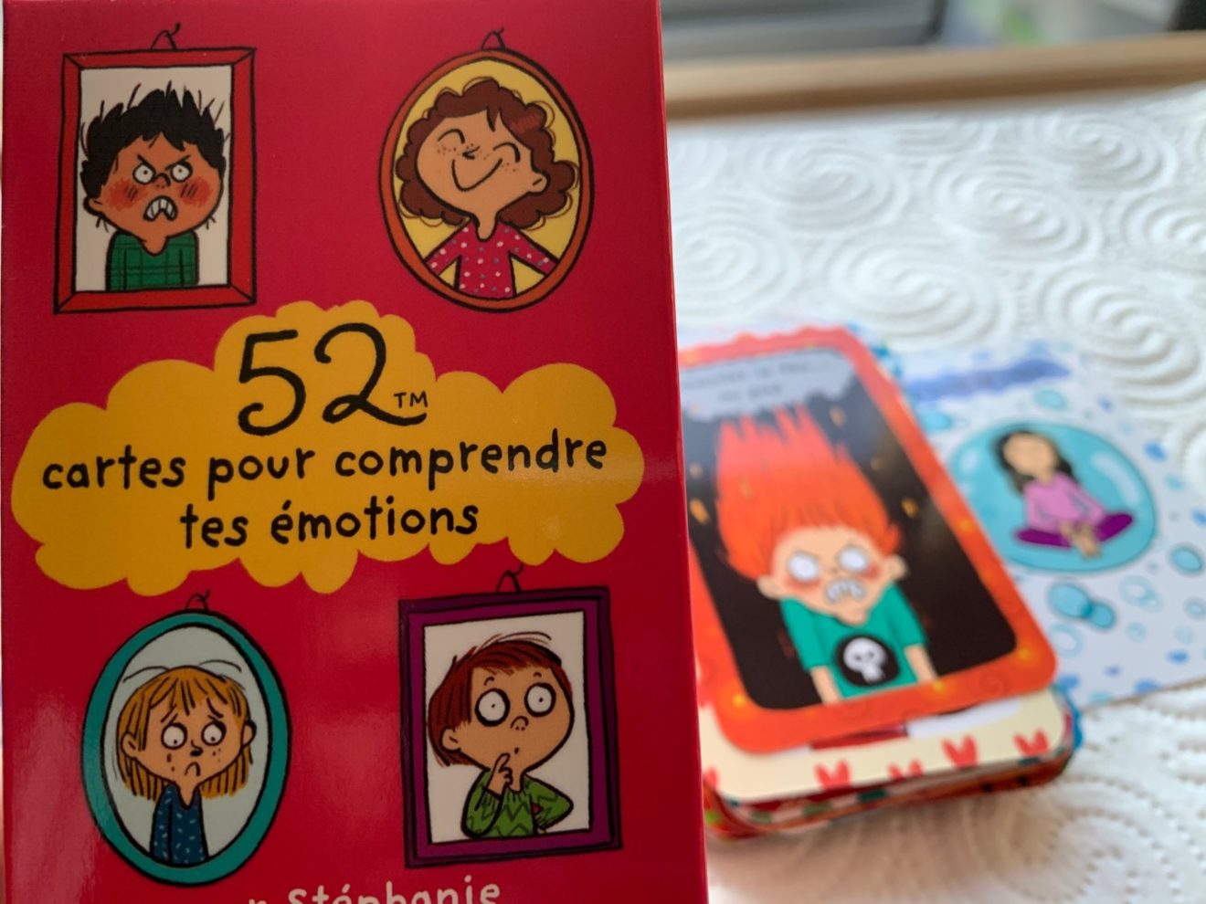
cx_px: 603
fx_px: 906
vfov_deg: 53.1
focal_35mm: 26
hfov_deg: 67.3
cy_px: 452
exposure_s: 1/60
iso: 100
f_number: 1.8
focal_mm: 4.25
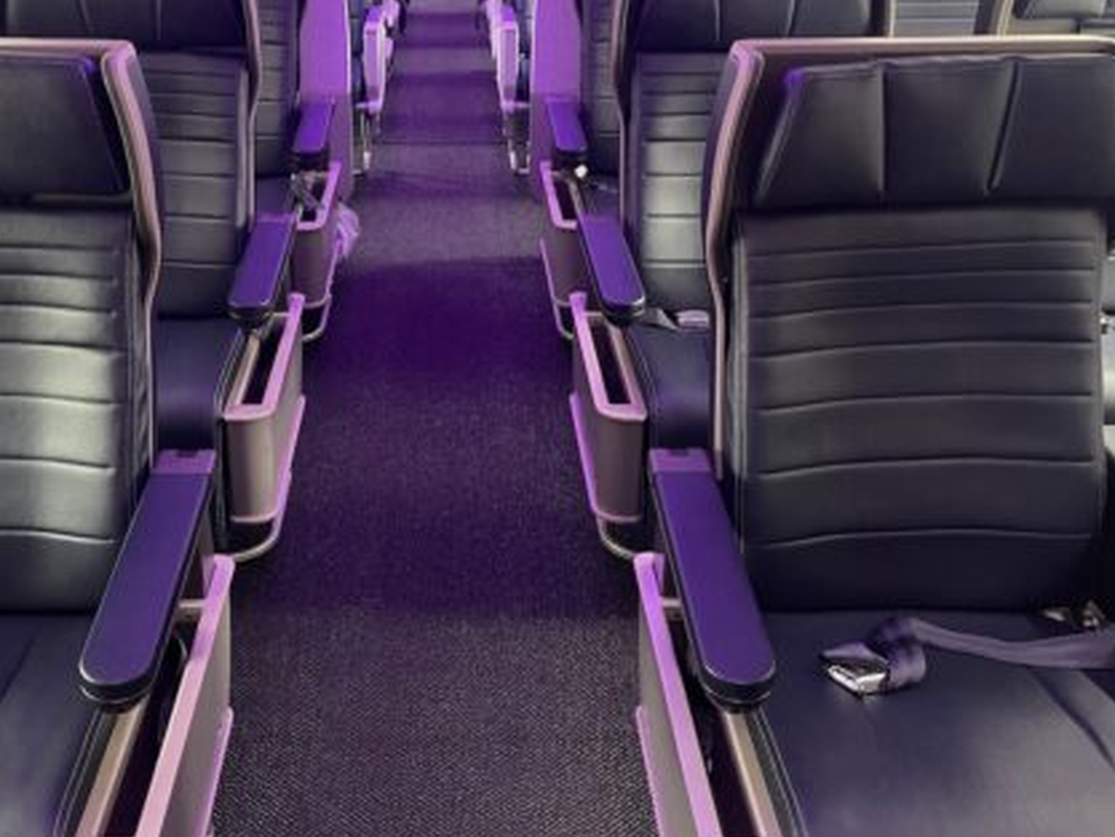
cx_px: 430
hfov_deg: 48.6
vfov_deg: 37.5
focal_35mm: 38
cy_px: 310
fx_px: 1224
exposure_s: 1/29
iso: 800
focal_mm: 5.1
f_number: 1.6
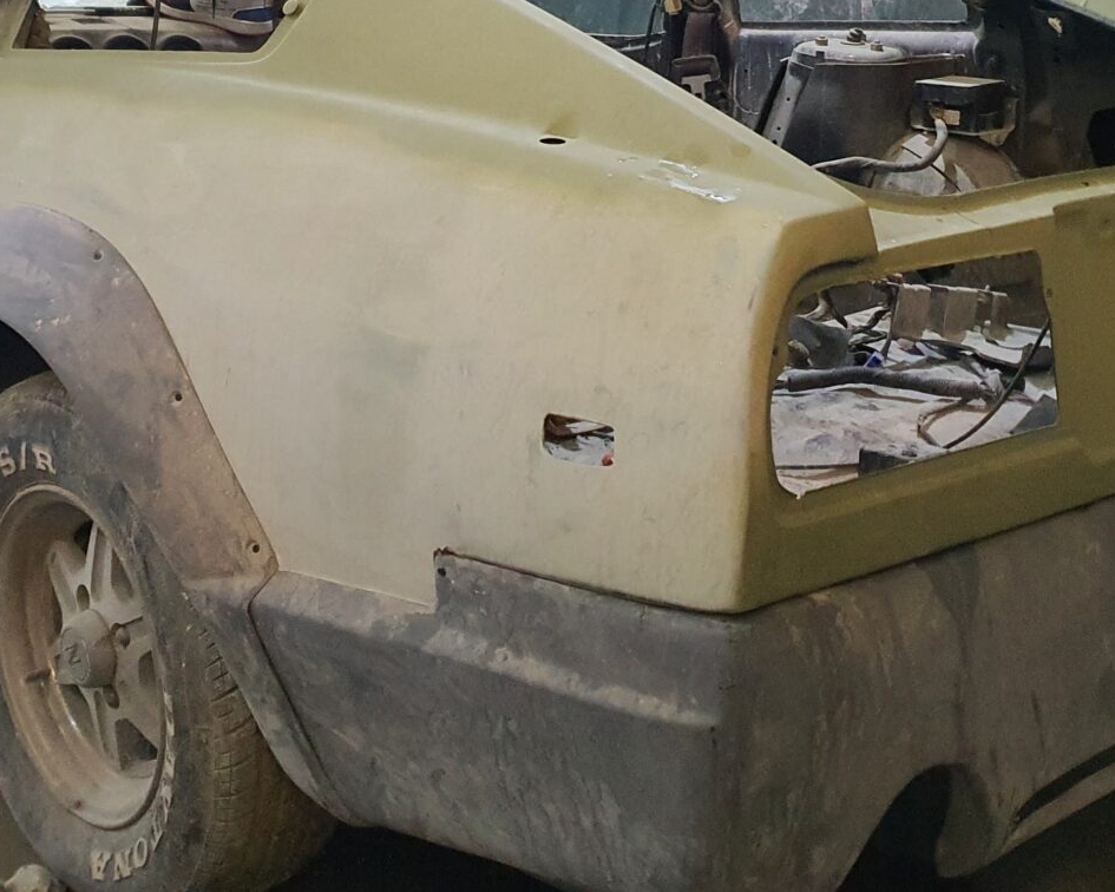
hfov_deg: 34.1
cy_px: 138
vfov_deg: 26.9
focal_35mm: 55
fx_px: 1815
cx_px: 478
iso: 500
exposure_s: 1/40
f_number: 1.5
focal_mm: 4.3
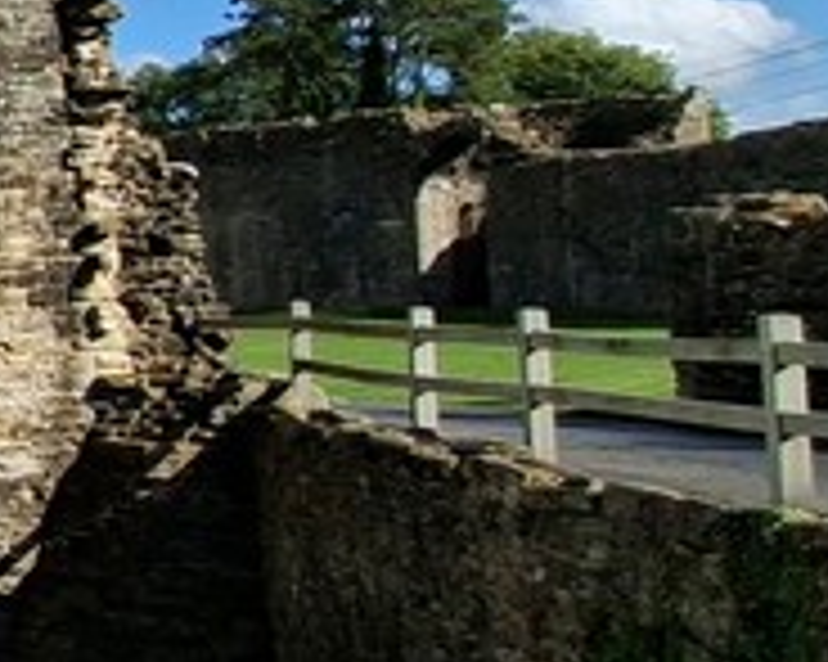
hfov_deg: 15.4
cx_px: -1138
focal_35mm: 69
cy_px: 212
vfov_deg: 22.0
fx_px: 1690
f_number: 2.2
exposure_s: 1/1464
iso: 40
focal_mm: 1.74
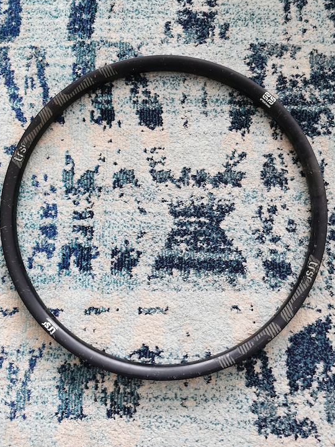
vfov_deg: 59.9
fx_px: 387
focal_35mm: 30
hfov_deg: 46.8
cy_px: 207
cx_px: 167
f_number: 1.6
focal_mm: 5.56
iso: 160
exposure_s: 1/50
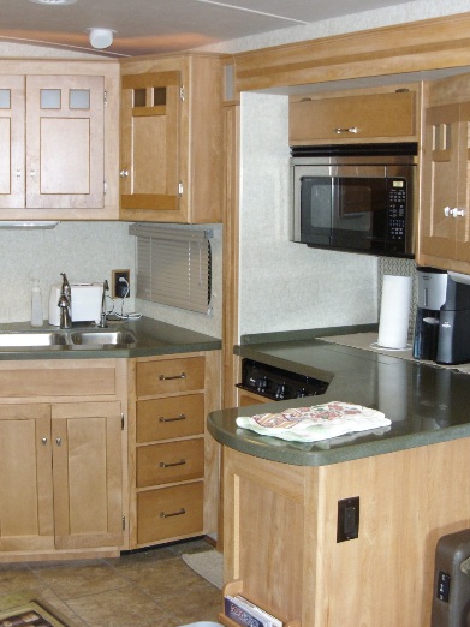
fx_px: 924
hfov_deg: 28.5
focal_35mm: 51
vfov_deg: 37.5
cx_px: 190
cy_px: 314
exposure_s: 1/30
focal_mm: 6.3
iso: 200
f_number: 2.8
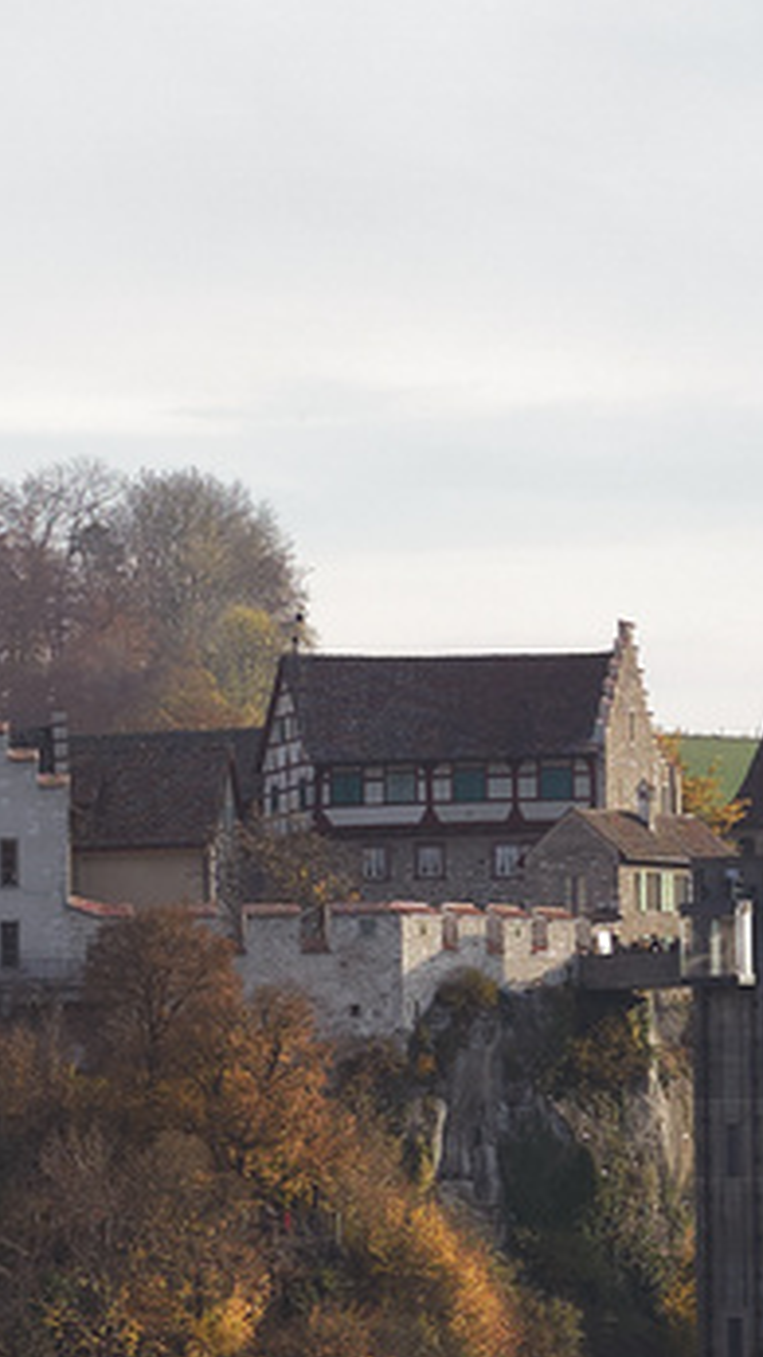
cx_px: -2035
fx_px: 9682
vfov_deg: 8.0
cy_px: 1439
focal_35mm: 269
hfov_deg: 4.2
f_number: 5
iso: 100
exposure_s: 1/400
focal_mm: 55
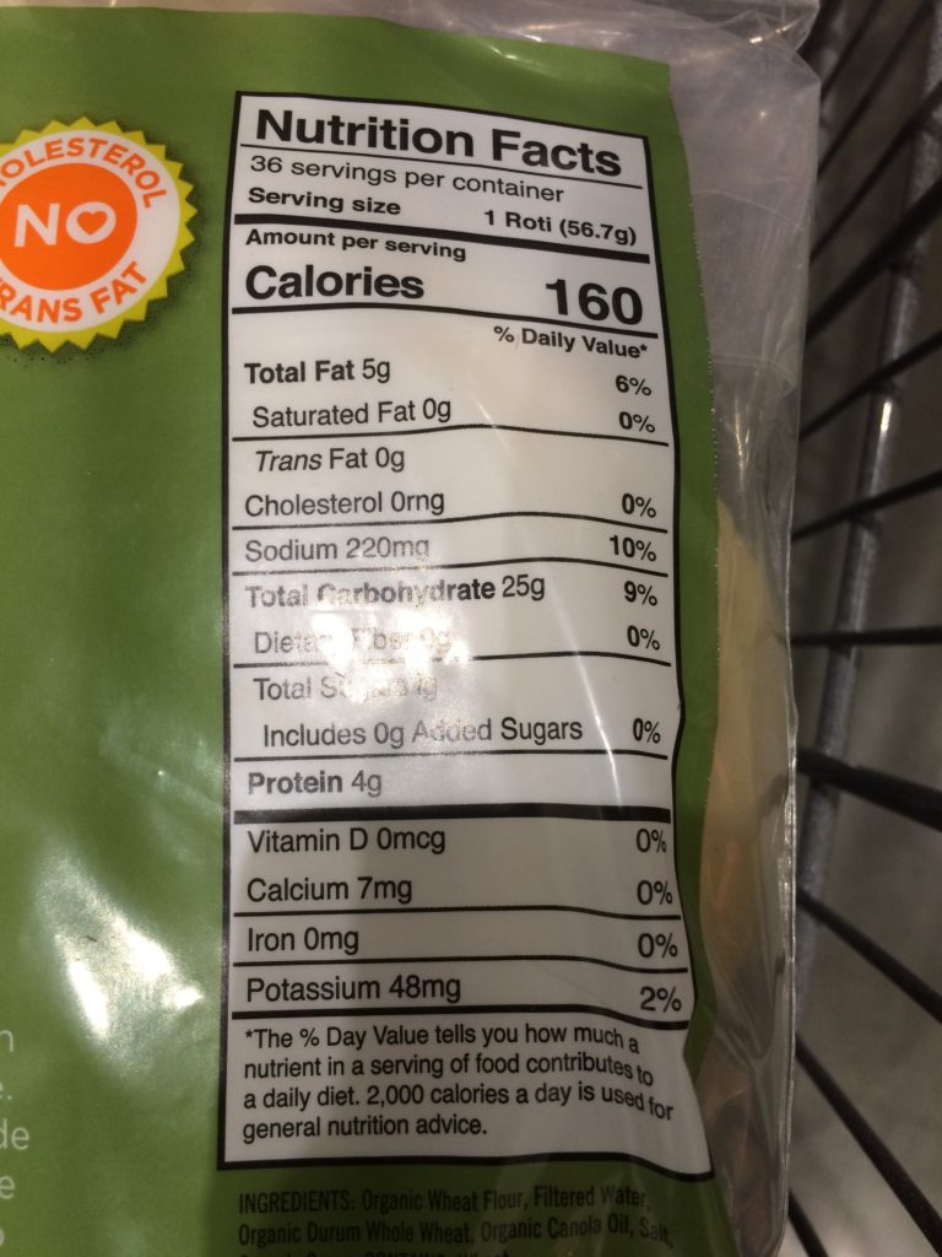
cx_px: 471
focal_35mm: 29
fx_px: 1052
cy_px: 628
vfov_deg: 61.7
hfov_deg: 48.2
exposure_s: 1/33
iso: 50
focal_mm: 4.15
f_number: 2.2
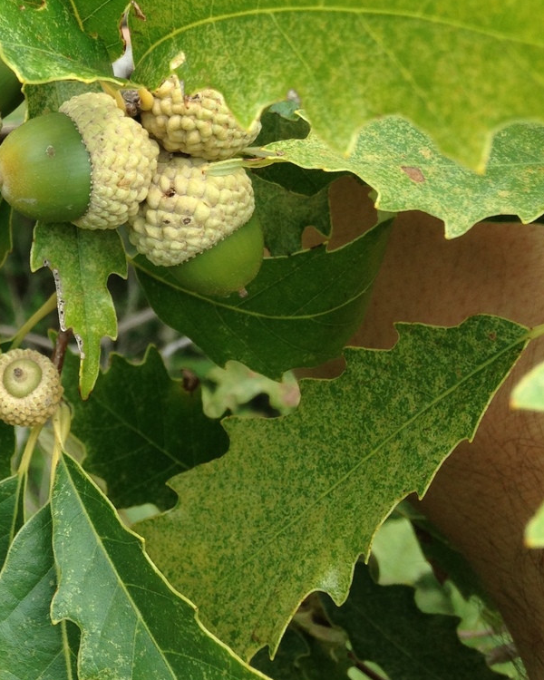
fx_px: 1328
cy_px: 68
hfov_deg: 22.4
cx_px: 27
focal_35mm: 66
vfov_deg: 27.7
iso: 50
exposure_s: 1/230
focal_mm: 4.13
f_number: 2.4
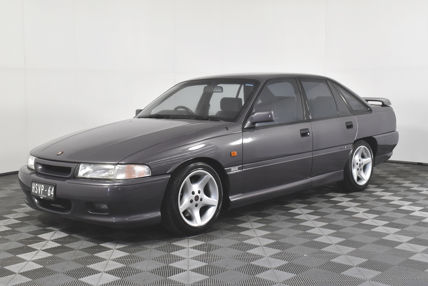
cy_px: 143
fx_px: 553
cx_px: 214
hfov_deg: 42.3
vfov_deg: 29.0
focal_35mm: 46
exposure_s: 1/250
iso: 1600
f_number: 8
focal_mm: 31
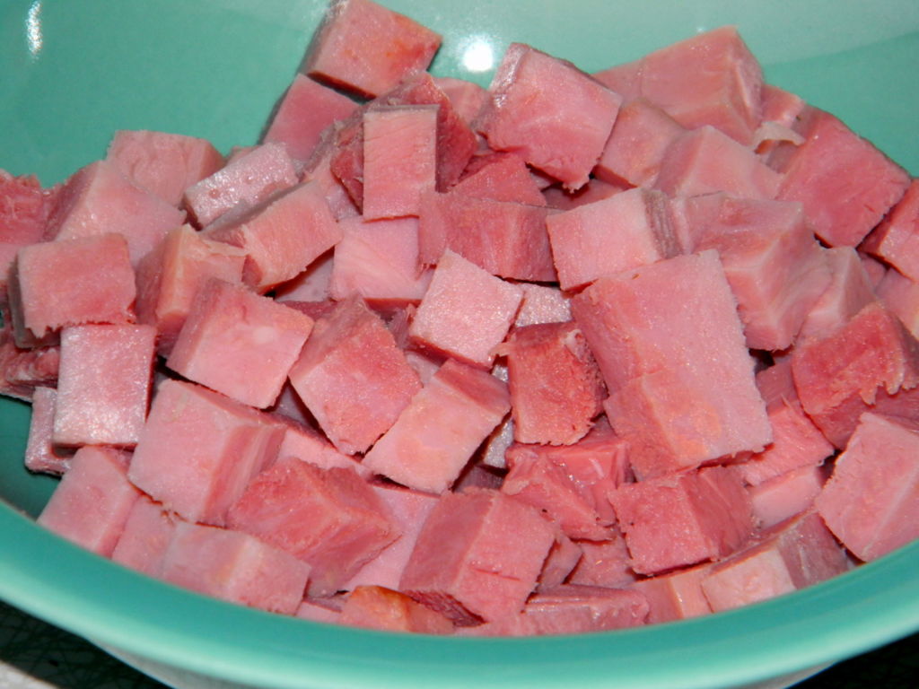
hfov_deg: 10.8
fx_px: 4858
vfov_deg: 8.1
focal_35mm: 183
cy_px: 344
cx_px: 460
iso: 200
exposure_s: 1/30
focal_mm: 33.1
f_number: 5.2
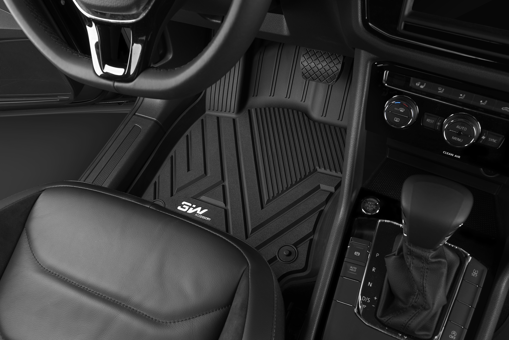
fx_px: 453
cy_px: 170
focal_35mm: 32
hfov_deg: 58.7
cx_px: 254
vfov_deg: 41.1
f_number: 16
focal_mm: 32
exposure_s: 1/125
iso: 100
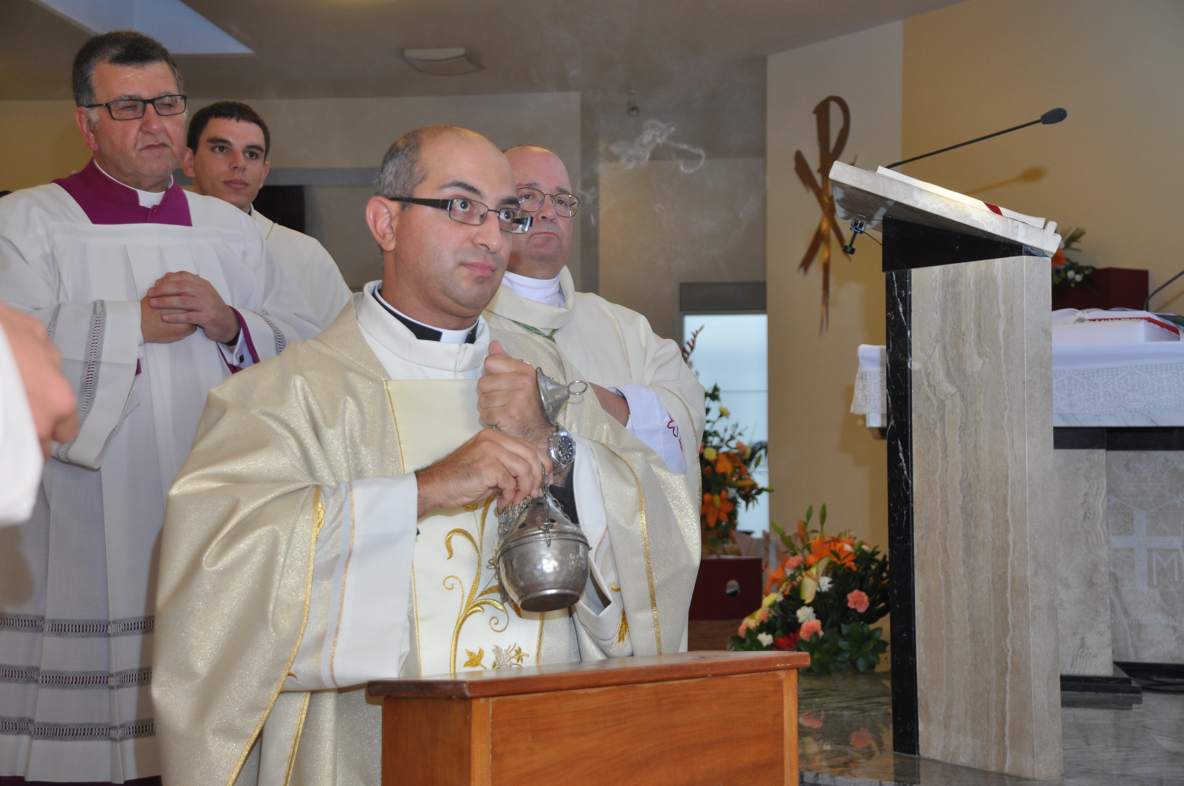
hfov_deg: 35.1
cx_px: 592
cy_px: 393
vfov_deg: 23.7
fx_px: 1872
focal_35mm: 57
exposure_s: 1/80
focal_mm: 38
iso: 500
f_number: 4.5
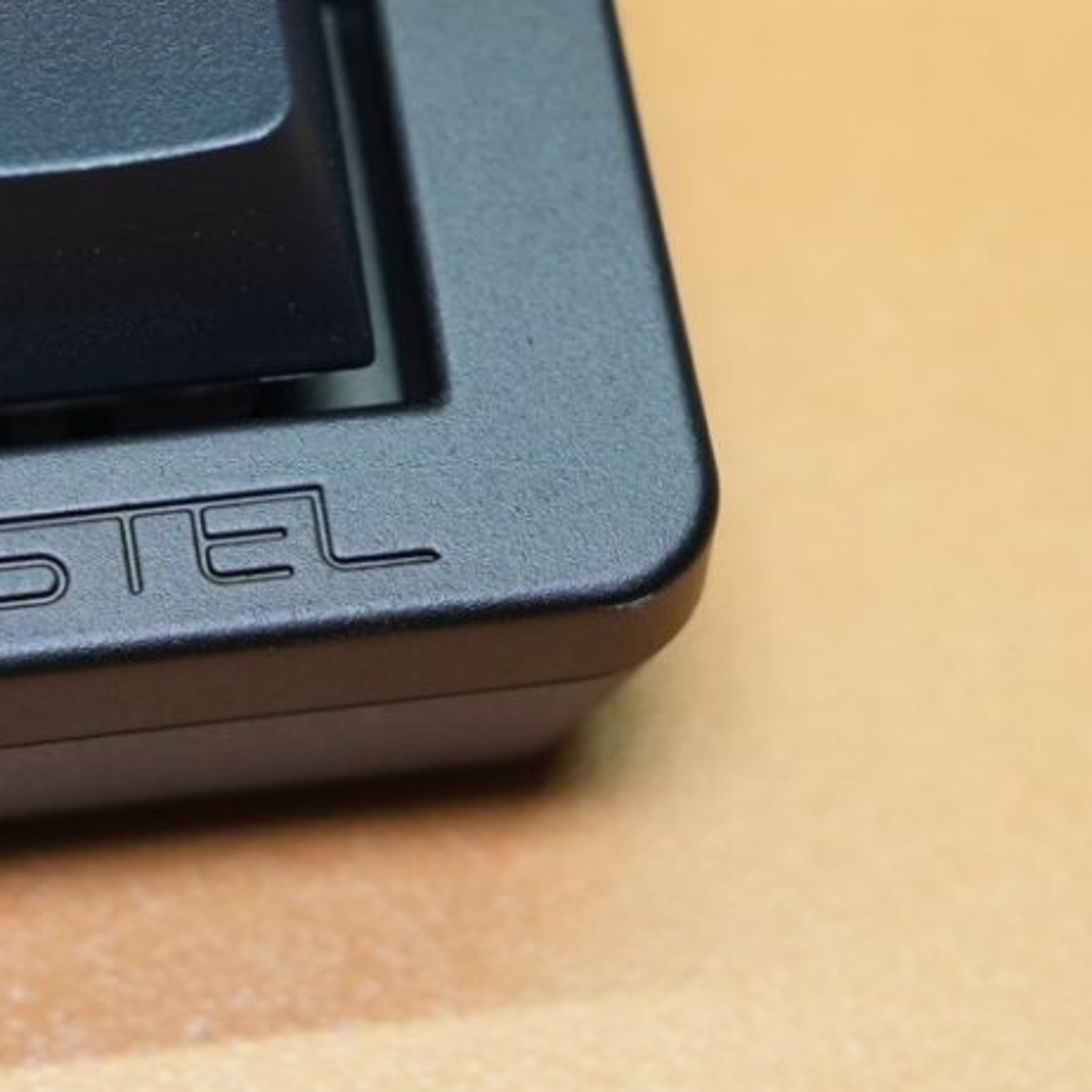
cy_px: 533
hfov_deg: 11.8
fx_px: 5246
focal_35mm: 147
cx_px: 118
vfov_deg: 11.9
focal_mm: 35
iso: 1000
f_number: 4.5
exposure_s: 1/125
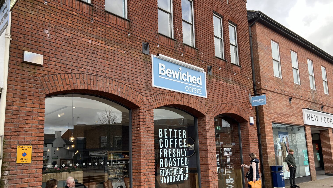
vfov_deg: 40.0
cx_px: 166
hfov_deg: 66.1
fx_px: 256
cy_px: 114
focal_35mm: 29
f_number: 1.5
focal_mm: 5.7
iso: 50
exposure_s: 1/544
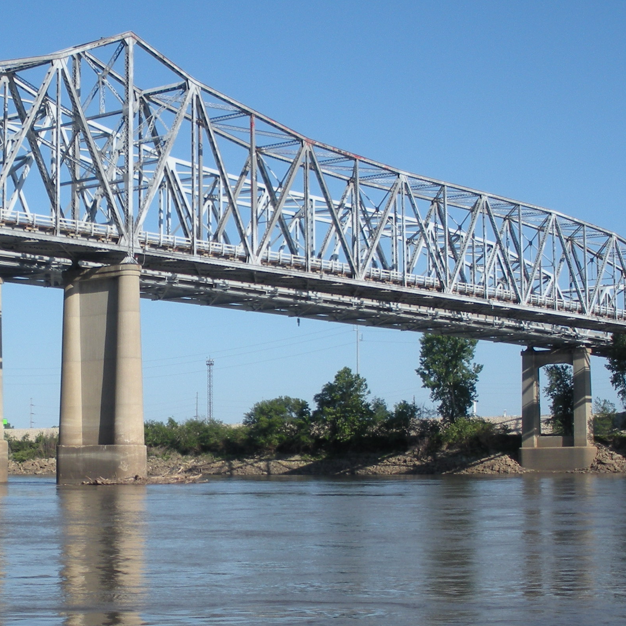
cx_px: 224
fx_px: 1494
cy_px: 321
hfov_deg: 23.6
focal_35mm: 73
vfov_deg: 23.7
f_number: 3.5
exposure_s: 1/706
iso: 64
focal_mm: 6.3
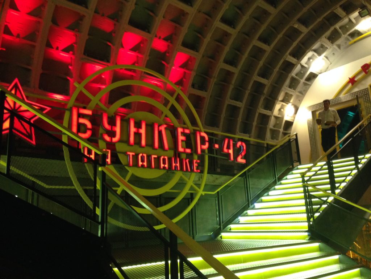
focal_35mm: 33
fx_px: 354
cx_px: 186
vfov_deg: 42.9
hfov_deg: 55.4
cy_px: 140
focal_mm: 4.12
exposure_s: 1/20
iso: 250
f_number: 2.4
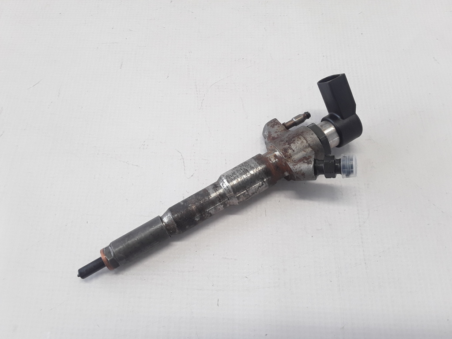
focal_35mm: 27
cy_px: 170
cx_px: 226
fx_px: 353
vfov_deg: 51.4
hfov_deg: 65.3
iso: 40
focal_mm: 2.91
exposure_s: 1/33
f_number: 1.9
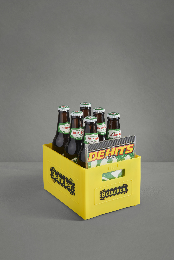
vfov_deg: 32.4
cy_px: 130
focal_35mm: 62
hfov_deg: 21.9
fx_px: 450
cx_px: 87
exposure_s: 1/200
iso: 160
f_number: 10
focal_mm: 62
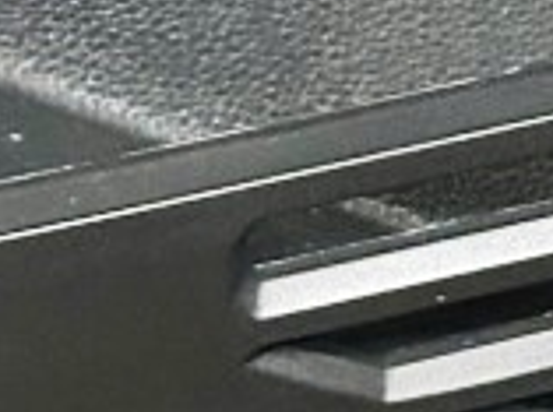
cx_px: 757
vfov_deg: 4.5
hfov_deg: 6.3
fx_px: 5005
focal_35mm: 314
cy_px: -905
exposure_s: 1/30
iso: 640
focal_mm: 6.86
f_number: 1.78
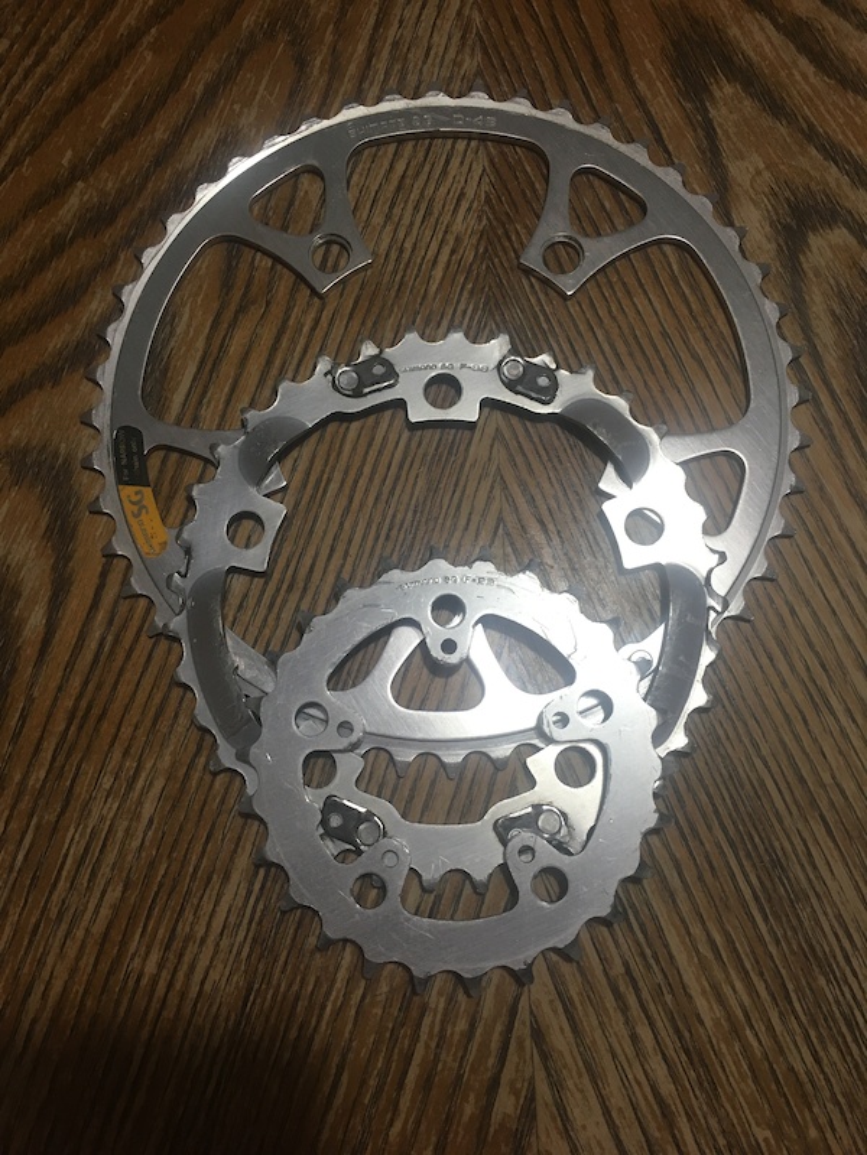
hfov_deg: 48.2
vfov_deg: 61.7
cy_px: 578
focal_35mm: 29
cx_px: 434
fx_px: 968
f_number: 2.2
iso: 80
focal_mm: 4.15
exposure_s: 1/30
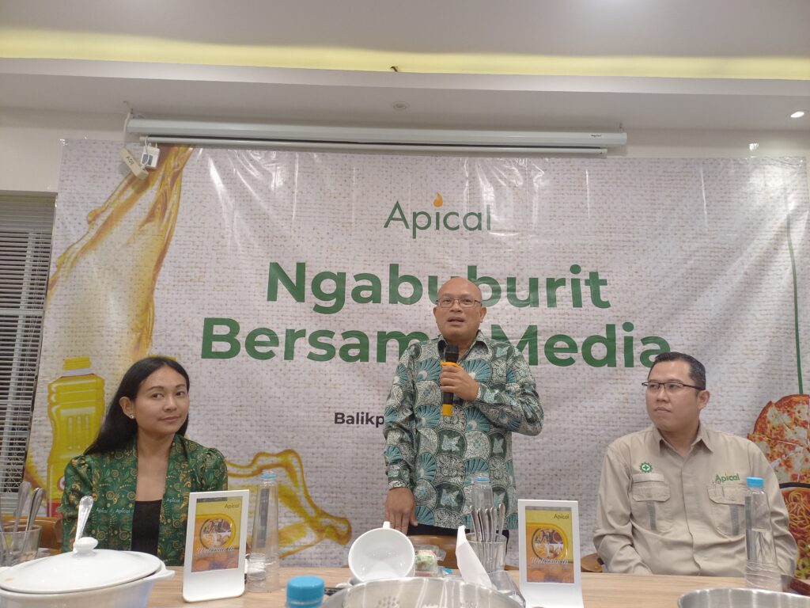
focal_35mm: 25
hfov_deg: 69.4
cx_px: 405
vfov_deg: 54.9
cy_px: 304
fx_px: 585
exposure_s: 1/50
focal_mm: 4.65
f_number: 1.8
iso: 200
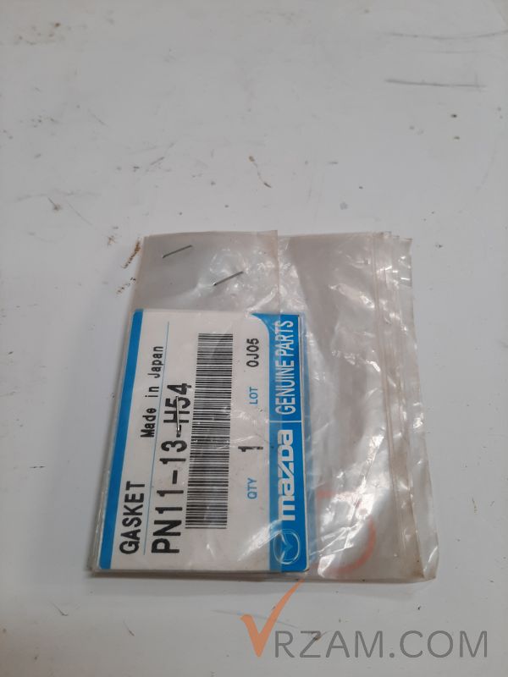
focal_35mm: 26
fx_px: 509
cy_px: 338
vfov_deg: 67.3
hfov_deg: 53.1
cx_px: 254
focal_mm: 3.93
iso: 50
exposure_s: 1/100
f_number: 1.7
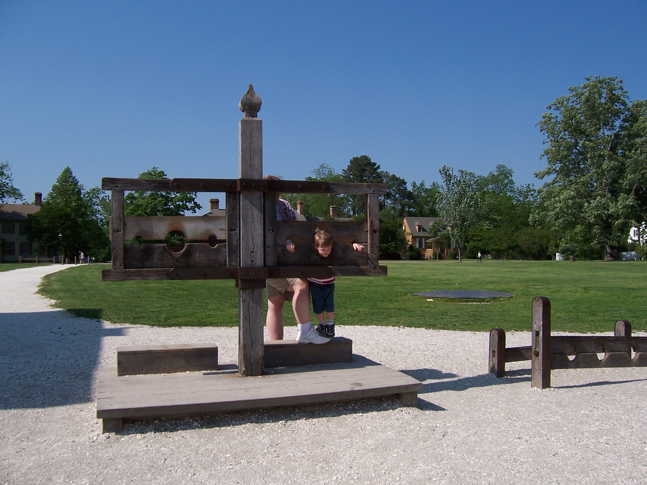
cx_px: 324
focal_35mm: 33
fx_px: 617
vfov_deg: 42.9
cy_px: 242
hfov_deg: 55.4
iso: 80
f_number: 5.6
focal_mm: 5.5
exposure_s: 1/750
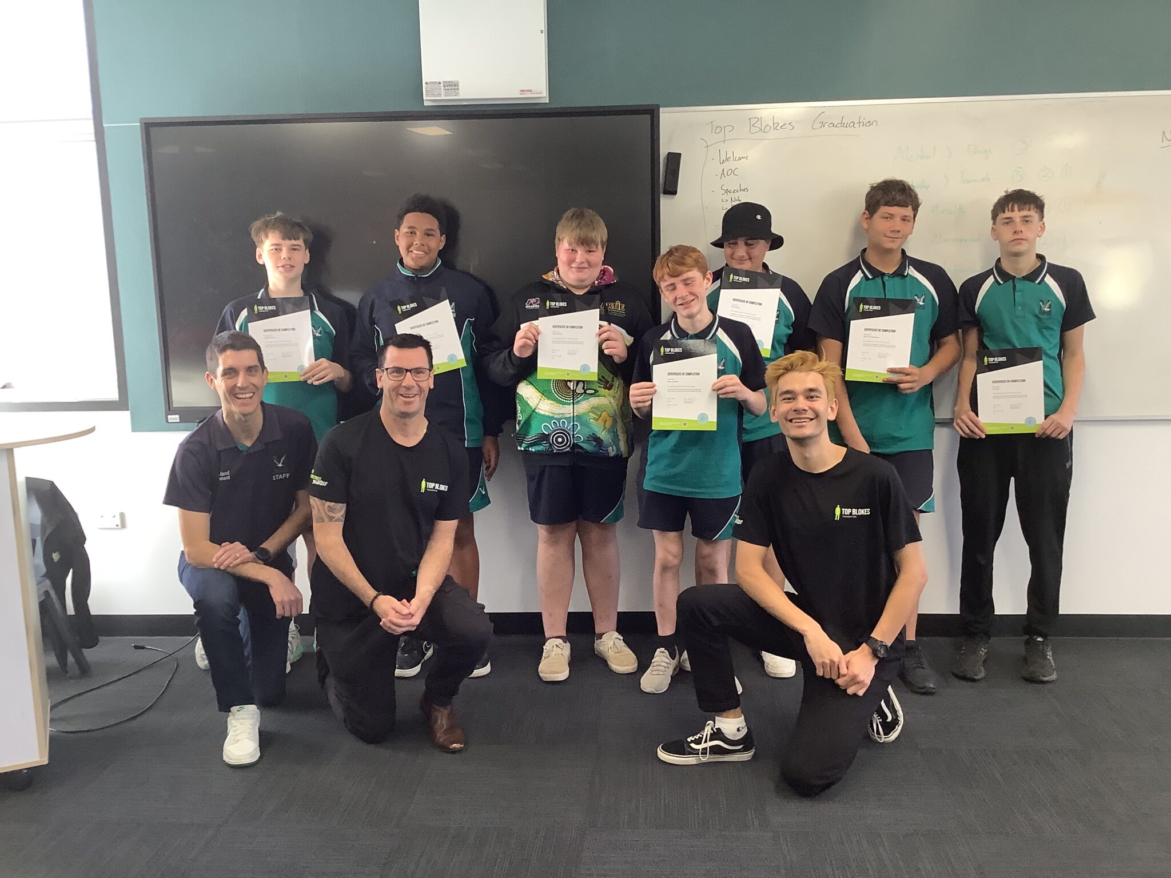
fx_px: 1049
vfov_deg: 45.4
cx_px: 586
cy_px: 439
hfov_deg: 58.4
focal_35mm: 31
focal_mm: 3.3
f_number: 2.4
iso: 125
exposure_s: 1/60
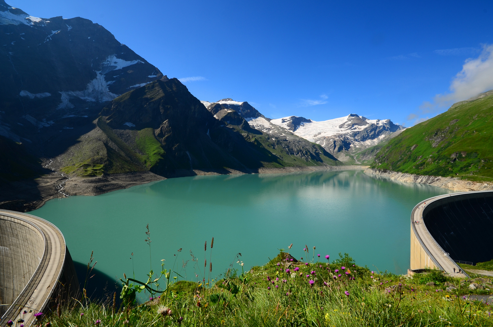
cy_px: 164
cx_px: 246
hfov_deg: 100.5
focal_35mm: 15
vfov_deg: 77.1
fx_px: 205
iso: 100
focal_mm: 10
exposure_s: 1/125
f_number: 11
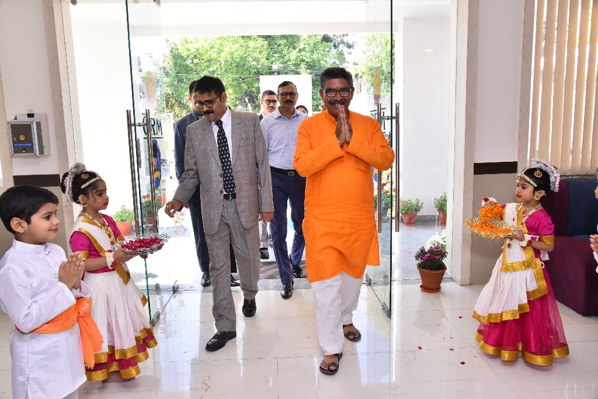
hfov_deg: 67.4
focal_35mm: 27
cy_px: 200
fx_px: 449
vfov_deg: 47.9
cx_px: 299
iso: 1250
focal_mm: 27
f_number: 10
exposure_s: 1/160
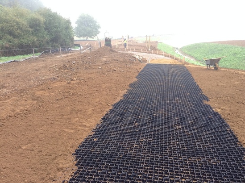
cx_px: 122
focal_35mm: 33
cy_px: 92
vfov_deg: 42.8
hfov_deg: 55.4
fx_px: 233
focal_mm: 3.3
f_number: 2.4
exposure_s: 1/120
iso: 50
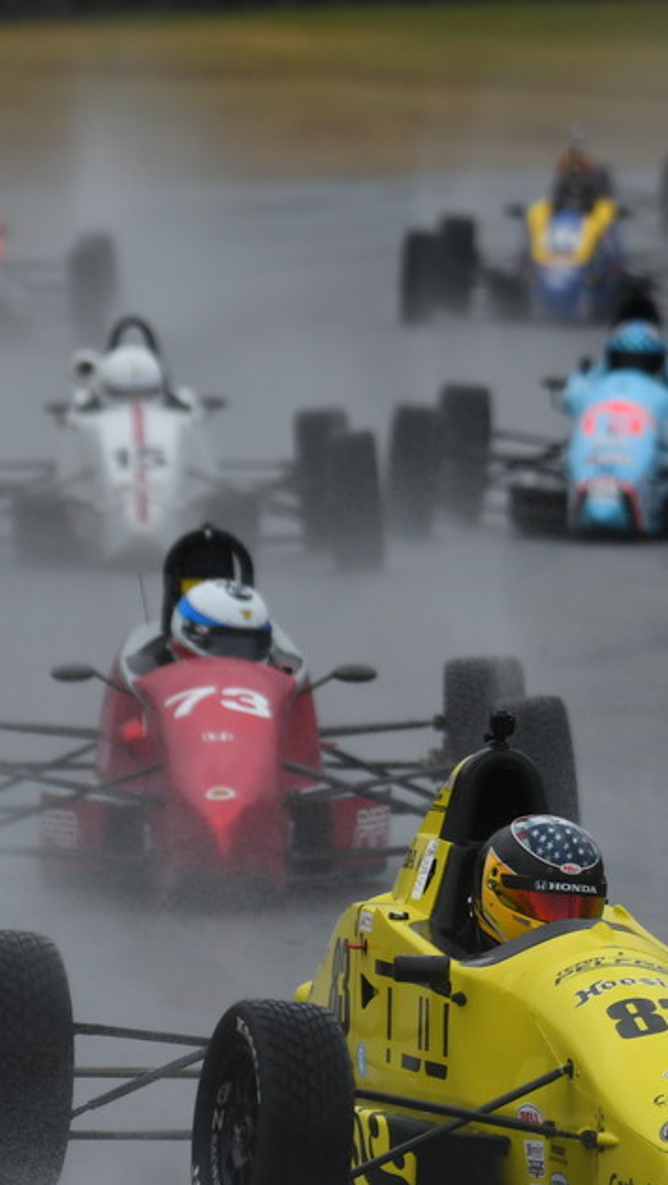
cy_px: 709
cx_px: 676
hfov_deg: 1.3
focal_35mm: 957
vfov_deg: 2.3
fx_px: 30095
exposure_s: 1/1600
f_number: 5.6
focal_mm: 320
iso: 400
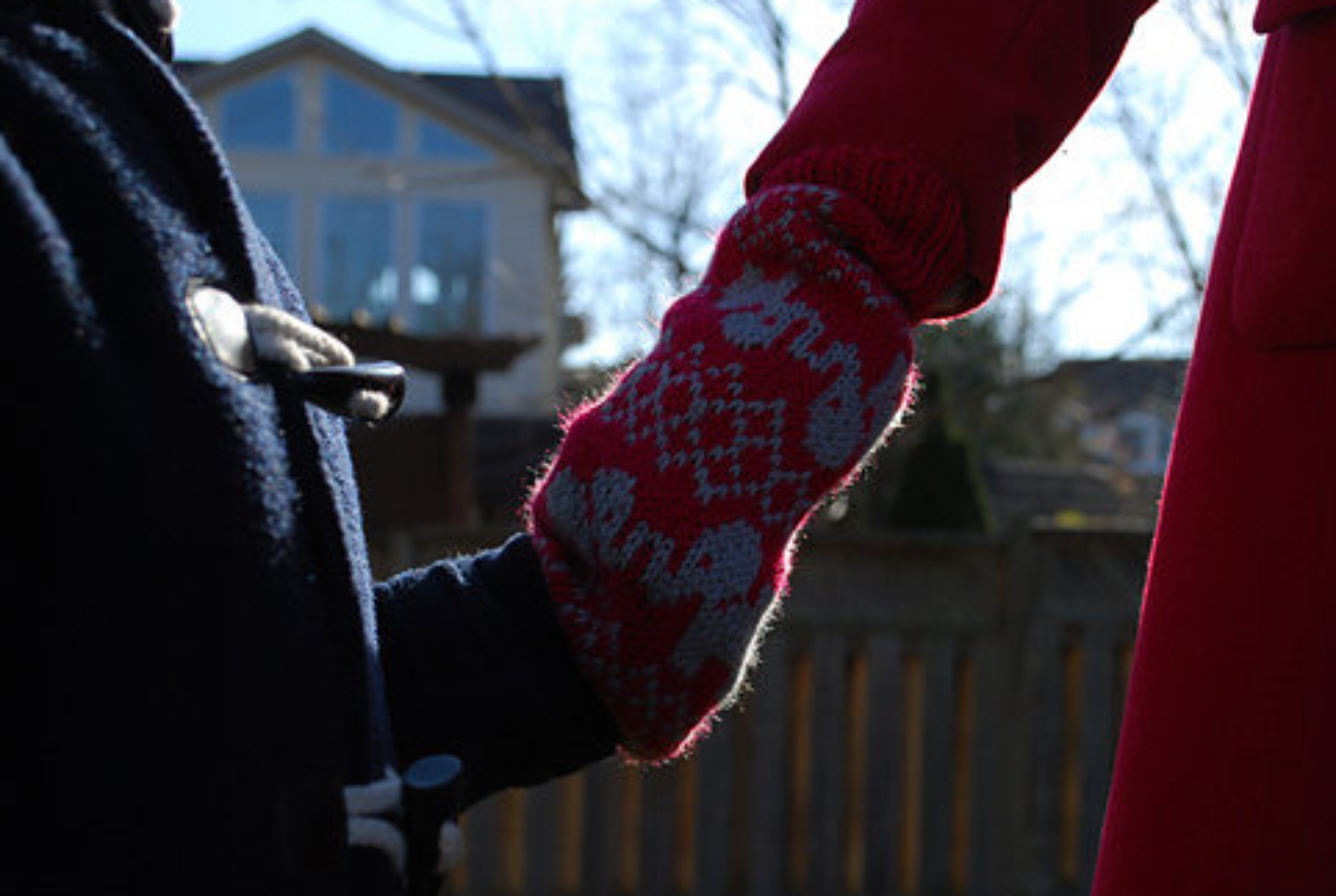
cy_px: 448
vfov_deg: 24.3
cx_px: 687
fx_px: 2081
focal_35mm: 56
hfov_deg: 35.6
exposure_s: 1/1000
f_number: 7.1
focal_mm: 36
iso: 400
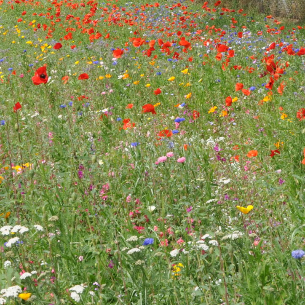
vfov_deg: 12.1
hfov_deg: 11.9
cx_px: -60
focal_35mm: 144
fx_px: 1435
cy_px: 37
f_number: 13
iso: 200
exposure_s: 1/160
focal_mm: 40
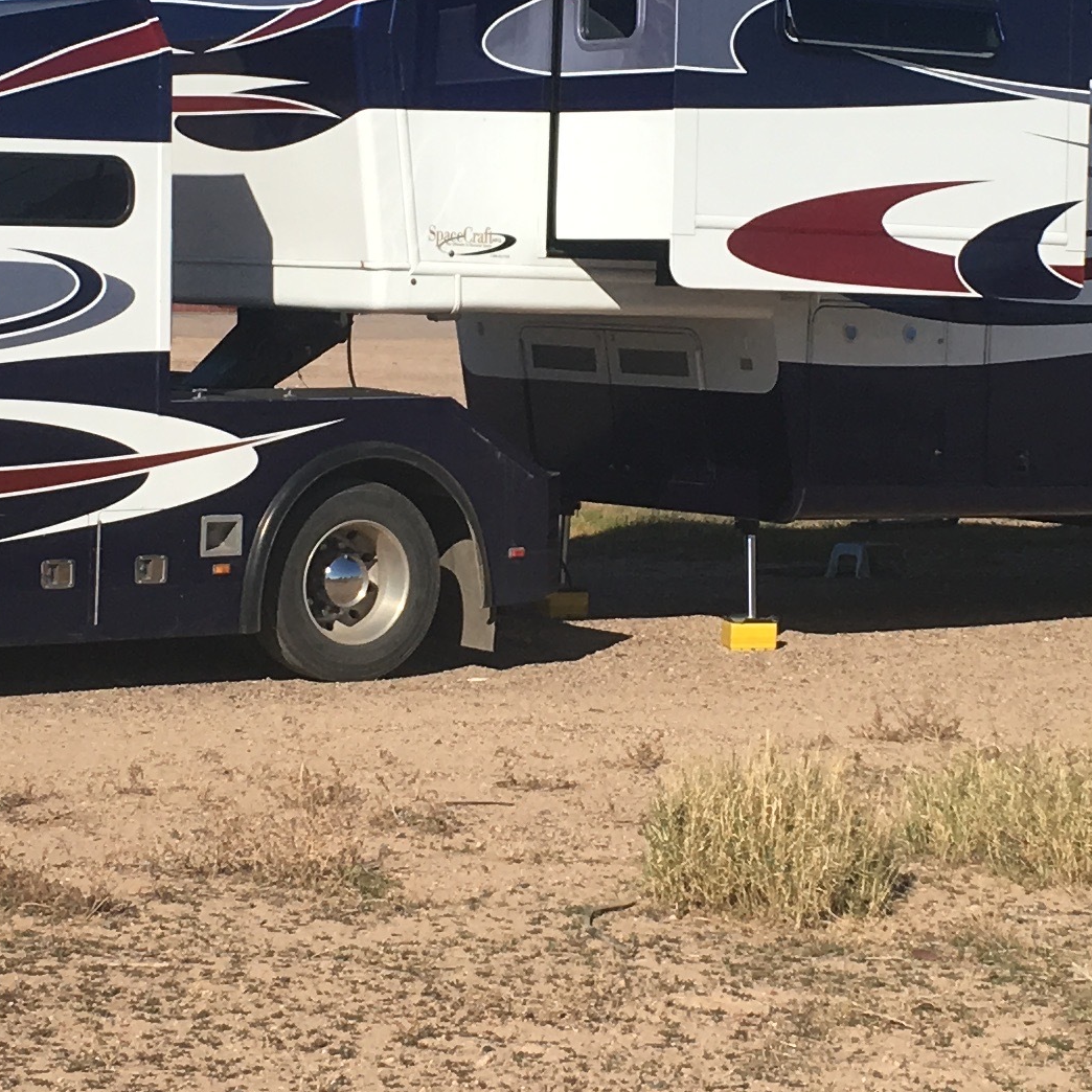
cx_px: 541
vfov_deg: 17.5
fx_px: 3533
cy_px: 337
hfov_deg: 17.6
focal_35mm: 99
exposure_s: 1/2653
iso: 25
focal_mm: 4.15
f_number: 2.2
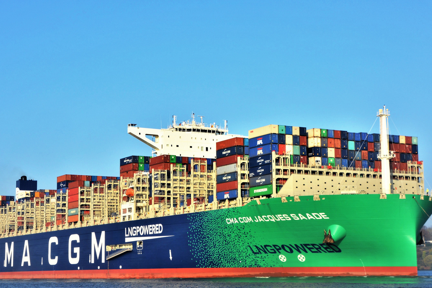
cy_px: 177
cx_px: 196
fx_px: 720
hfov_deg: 33.4
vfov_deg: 22.6
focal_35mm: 60
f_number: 8
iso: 110
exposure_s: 1/250
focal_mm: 32
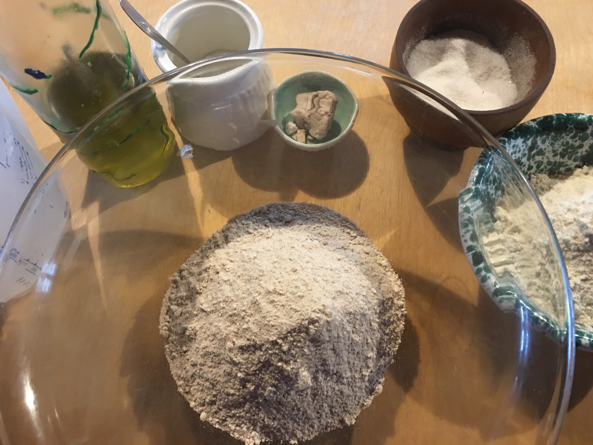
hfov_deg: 61.7
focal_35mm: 29
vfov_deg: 48.2
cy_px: 222
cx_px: 296
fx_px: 497
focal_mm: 4.15
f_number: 2.2
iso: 100
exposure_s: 1/8
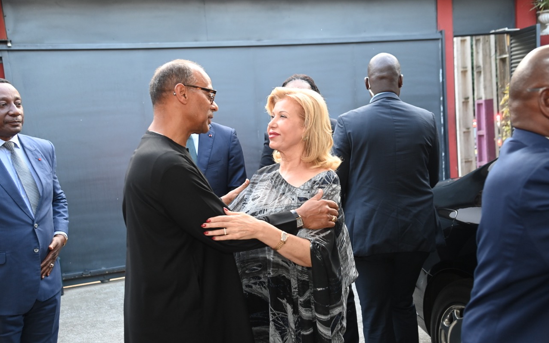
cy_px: 181
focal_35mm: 45
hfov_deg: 44.4
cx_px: 275
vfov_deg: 28.6
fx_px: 673
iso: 2500
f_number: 4.5
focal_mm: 44
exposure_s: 1/160
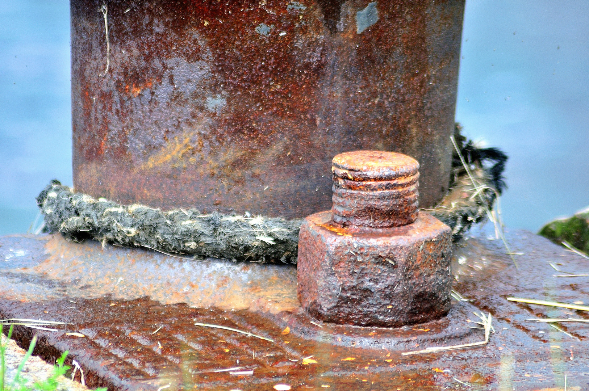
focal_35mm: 450
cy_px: 196
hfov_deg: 4.6
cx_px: 294
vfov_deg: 3.0
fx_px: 7354
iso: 200
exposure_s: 1/80
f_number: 5.6
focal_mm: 300
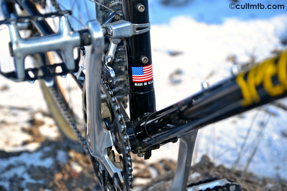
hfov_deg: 27.0
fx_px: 598
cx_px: 144
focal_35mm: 75
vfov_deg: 18.2
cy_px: 96
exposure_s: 1/200
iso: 100
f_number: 4
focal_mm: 50
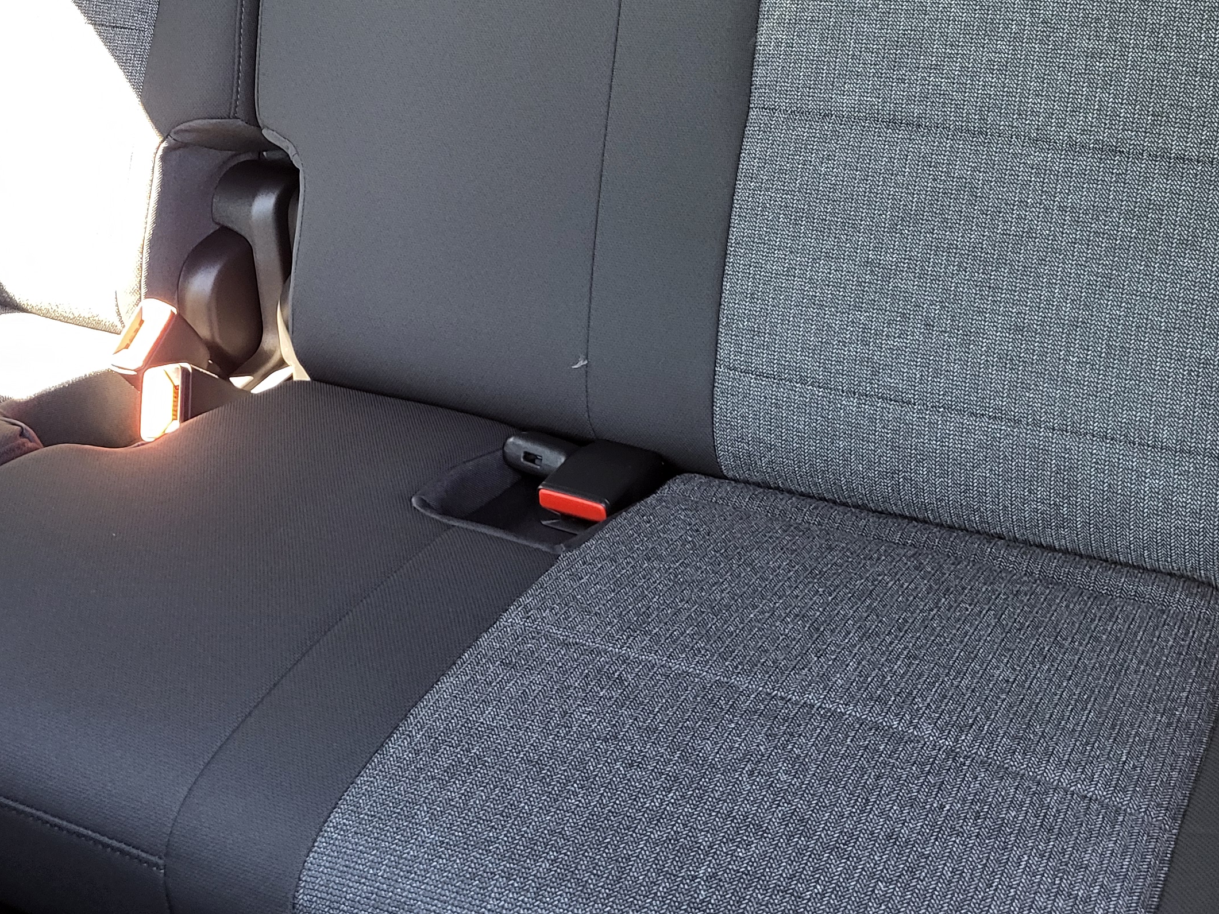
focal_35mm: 49
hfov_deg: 38.8
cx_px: 521
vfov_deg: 28.7
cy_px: 117
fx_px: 1726
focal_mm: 5.4
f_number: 1.8
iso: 250
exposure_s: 1/40
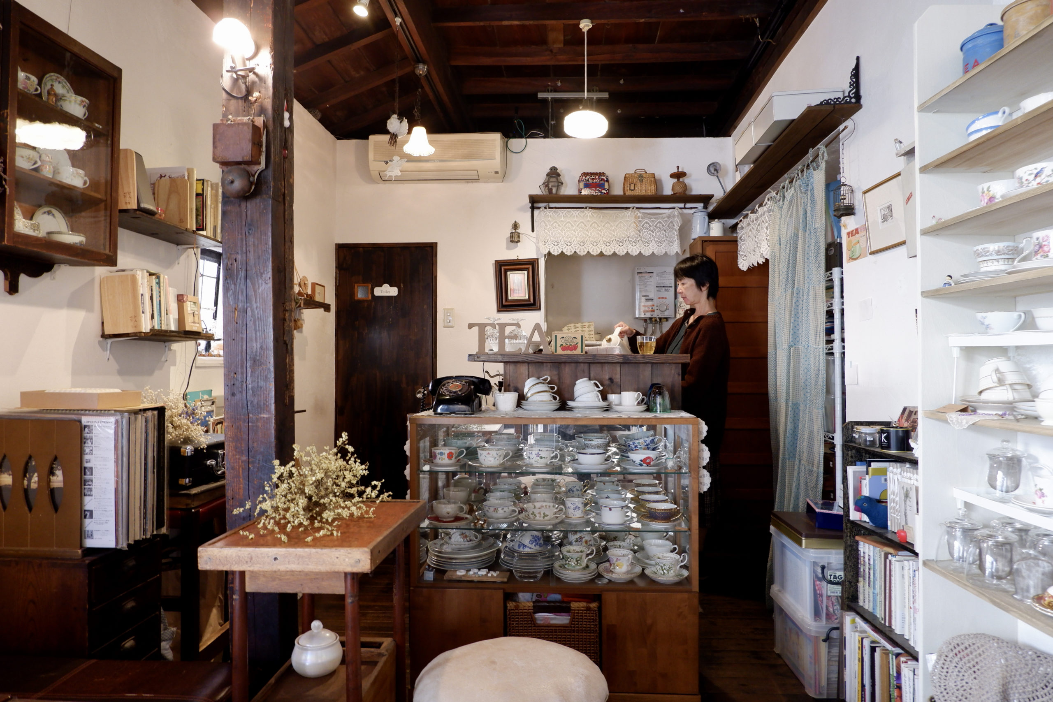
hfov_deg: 76.1
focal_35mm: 23
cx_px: 526
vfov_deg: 55.1
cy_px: 351
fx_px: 673
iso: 1000
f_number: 4
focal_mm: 15
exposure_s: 1/34
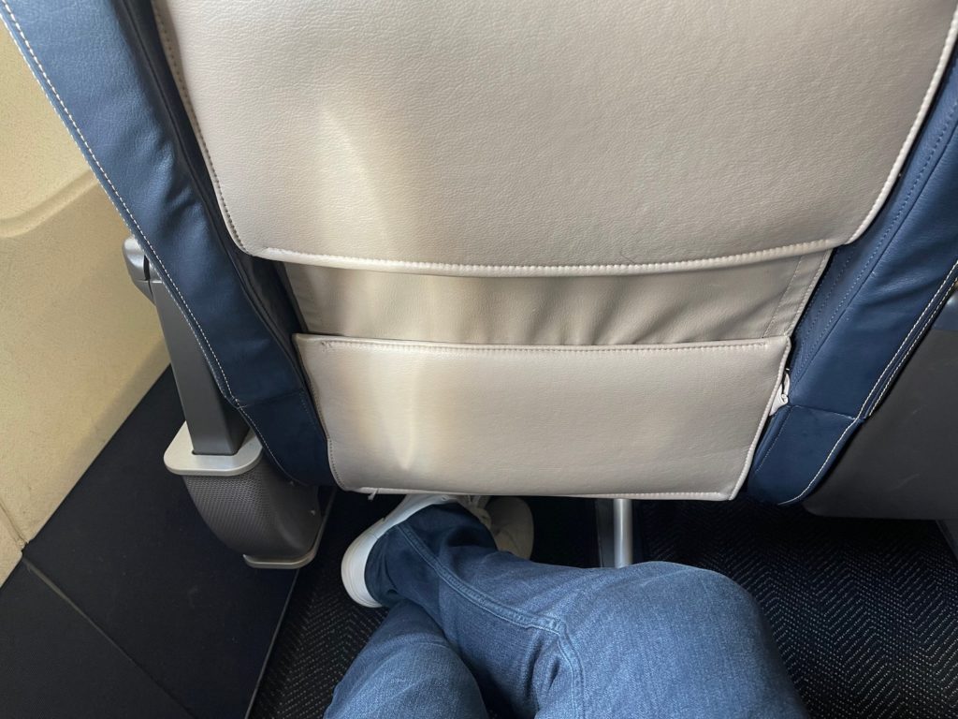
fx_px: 720
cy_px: 360
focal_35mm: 26
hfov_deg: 67.3
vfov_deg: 53.1
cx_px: 479
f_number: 1.6
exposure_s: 1/73
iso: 125
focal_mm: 5.1
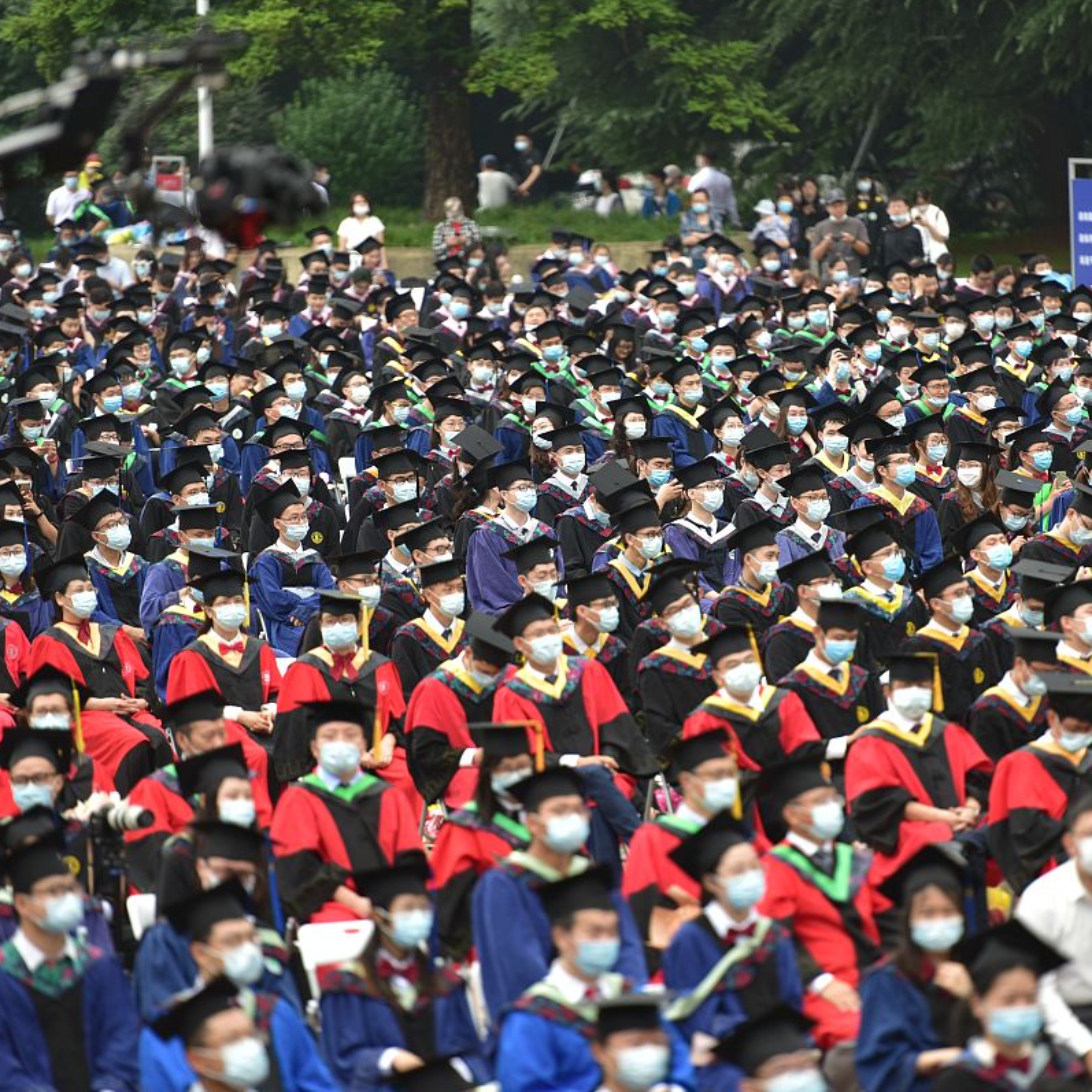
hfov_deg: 6.8
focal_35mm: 256
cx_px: 652
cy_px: 545
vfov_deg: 6.8
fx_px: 9137
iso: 200
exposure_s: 1/320
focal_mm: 200
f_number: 2.8
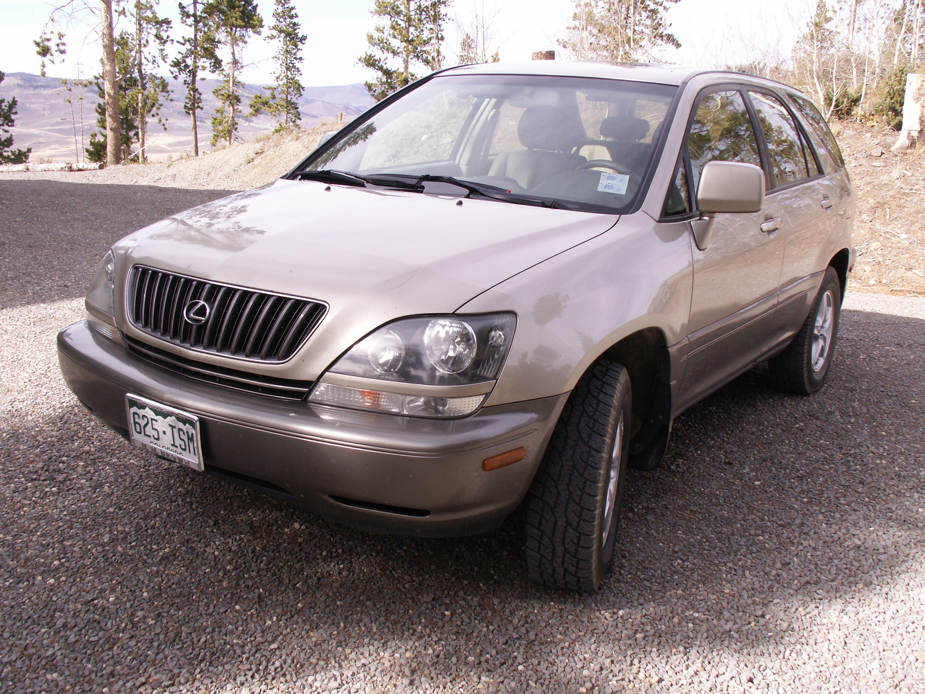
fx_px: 935
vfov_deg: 40.7
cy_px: 347
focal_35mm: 35
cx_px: 462
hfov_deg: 52.6
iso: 50
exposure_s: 1/125
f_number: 5.6
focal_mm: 5.86
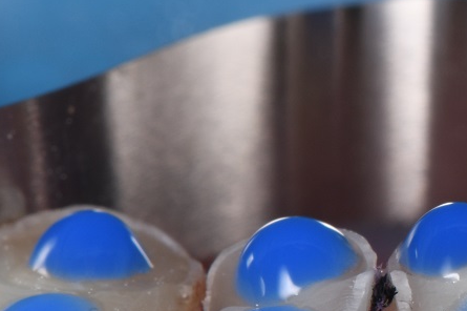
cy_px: 258
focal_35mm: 477
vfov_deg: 2.9
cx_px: 554
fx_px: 6183
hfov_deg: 4.3
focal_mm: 105
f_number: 32
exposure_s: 1/160
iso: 200
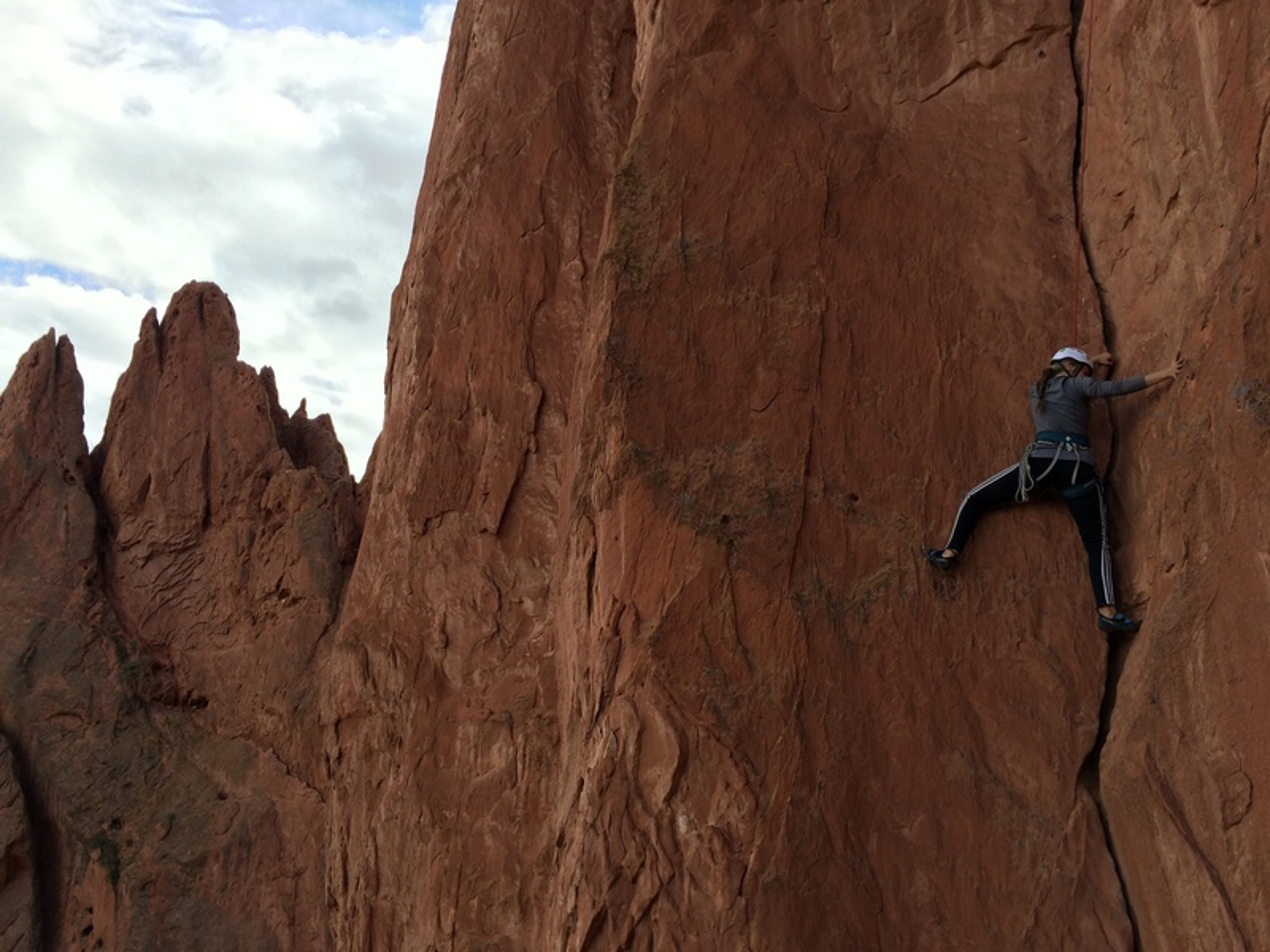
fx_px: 1064
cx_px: 635
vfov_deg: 48.2
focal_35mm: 29
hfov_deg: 61.7
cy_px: 476
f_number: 2.2
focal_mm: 4.15
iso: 32
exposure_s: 1/746
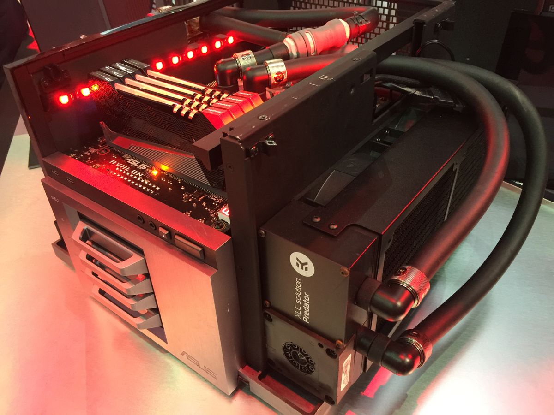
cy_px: 208
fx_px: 464
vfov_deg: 48.2
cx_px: 277
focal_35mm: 29
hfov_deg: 61.7
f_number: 2.2
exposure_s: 1/15
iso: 125
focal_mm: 4.15
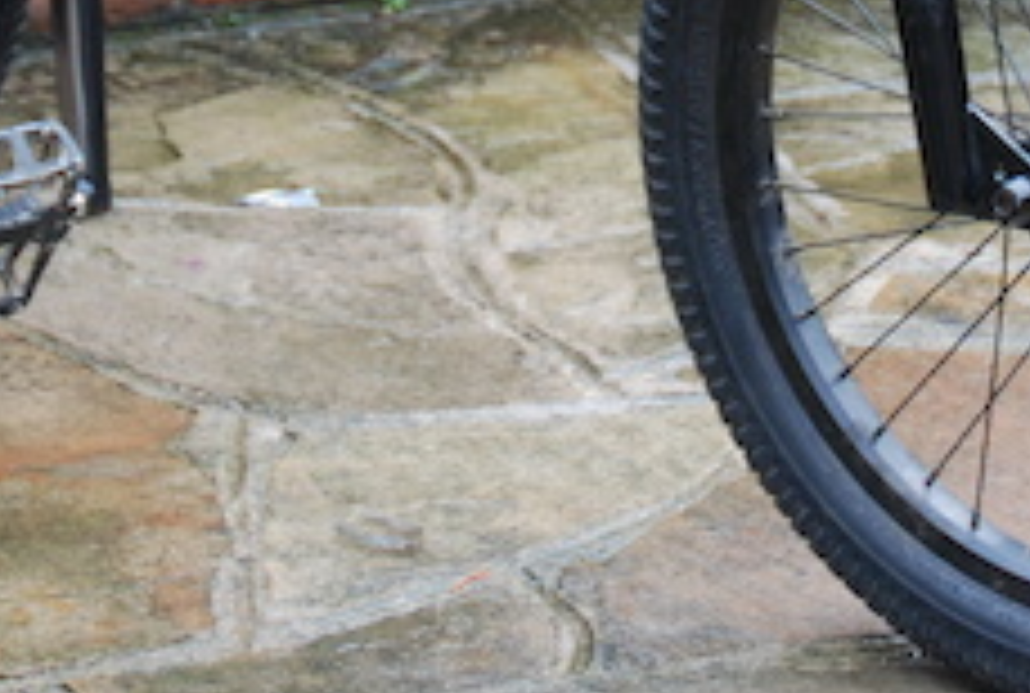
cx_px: 634
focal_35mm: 131
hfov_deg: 15.6
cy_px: -382
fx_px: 3750
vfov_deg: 10.2
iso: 400
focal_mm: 25
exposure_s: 1/60
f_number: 3.8
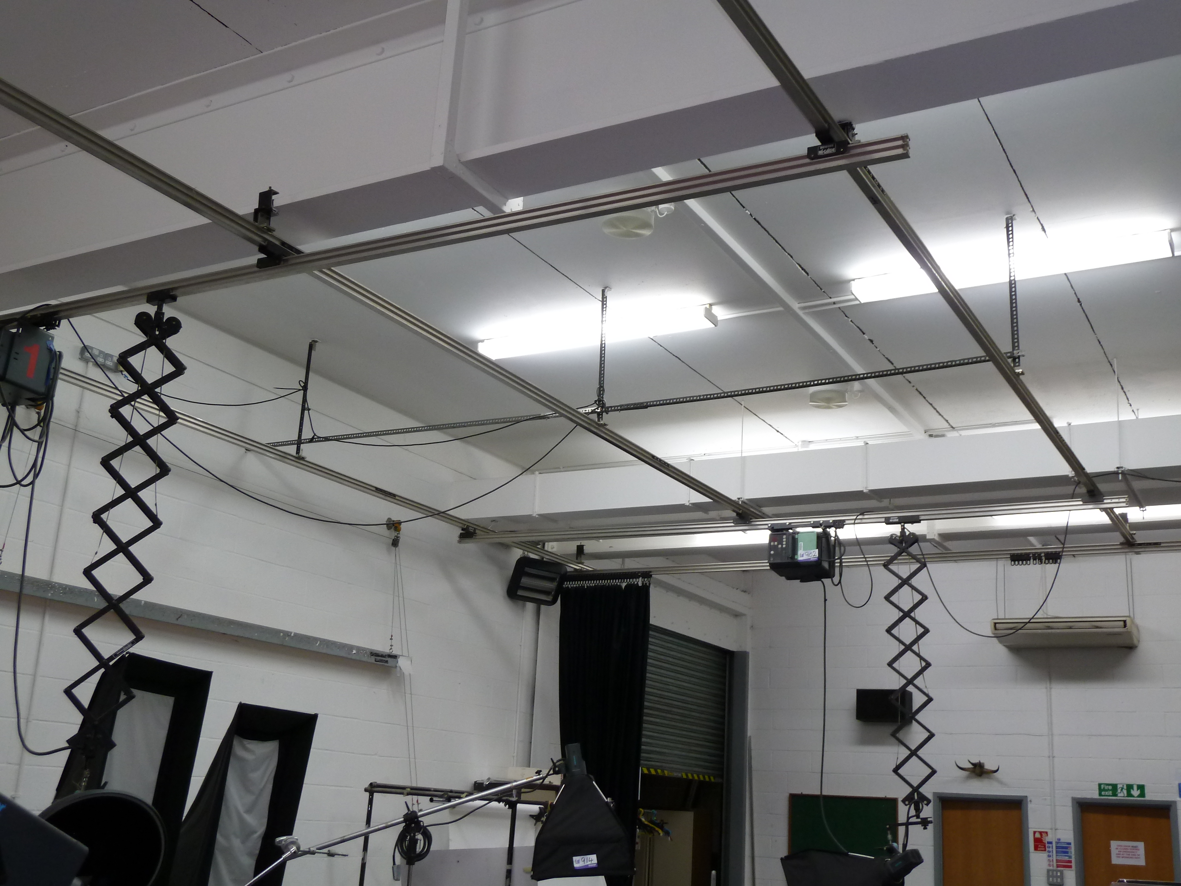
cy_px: 443
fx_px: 1262
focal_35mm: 37
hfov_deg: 50.1
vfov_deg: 38.7
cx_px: 590
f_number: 3.6
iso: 160
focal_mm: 6.1
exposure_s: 1/30
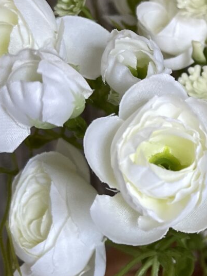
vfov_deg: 21.1
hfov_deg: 15.1
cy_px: 116
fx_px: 741
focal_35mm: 93
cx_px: 281
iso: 125
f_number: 1.6
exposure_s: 1/121
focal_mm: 5.1
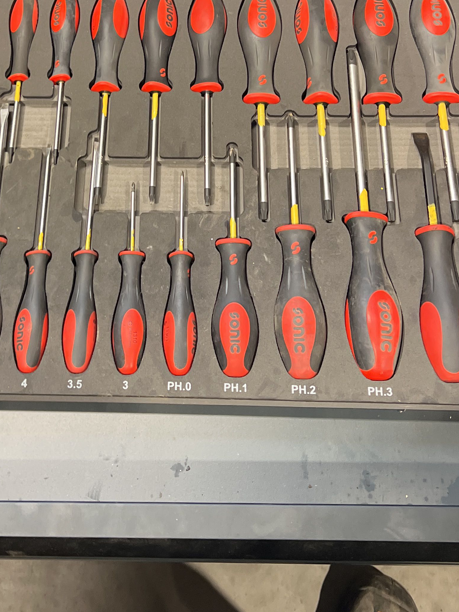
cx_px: 144
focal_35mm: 51
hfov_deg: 28.3
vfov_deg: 36.7
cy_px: 161
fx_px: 902
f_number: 1.5
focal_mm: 5.7
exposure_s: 1/50
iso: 200
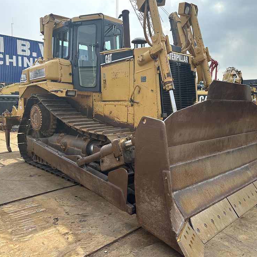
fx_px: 244
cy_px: 127
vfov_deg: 55.6
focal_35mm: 29
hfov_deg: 55.6
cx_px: 139
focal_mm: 6.86
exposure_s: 1/1988
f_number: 1.78
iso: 80
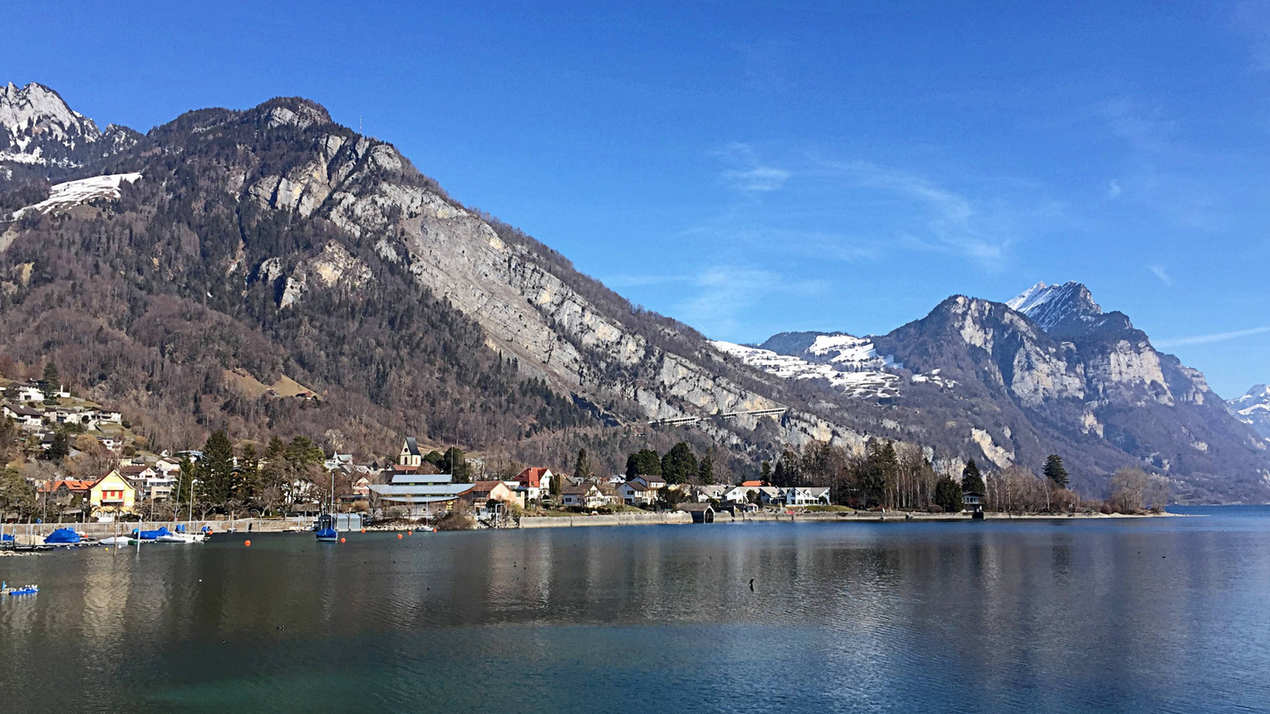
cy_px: 345
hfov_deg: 61.0
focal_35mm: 32
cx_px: 632
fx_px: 1078
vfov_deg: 36.7
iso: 32
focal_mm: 4.15
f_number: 2.2
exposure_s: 1/1522
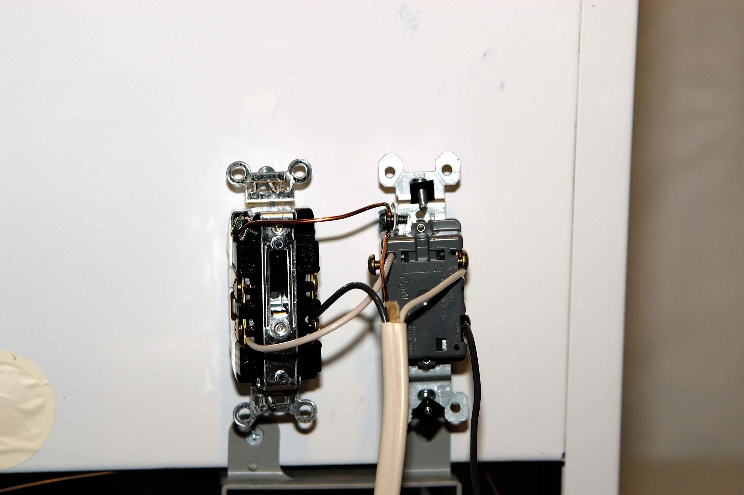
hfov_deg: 13.1
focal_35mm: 158
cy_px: 248
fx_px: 3252
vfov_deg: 8.7
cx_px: 372
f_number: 5
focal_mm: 105
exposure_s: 1/60
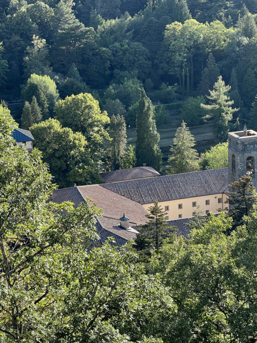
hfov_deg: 19.1
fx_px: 762
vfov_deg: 25.3
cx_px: 128
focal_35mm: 77
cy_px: 172
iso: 32
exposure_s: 1/121
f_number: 2.8
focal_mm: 9
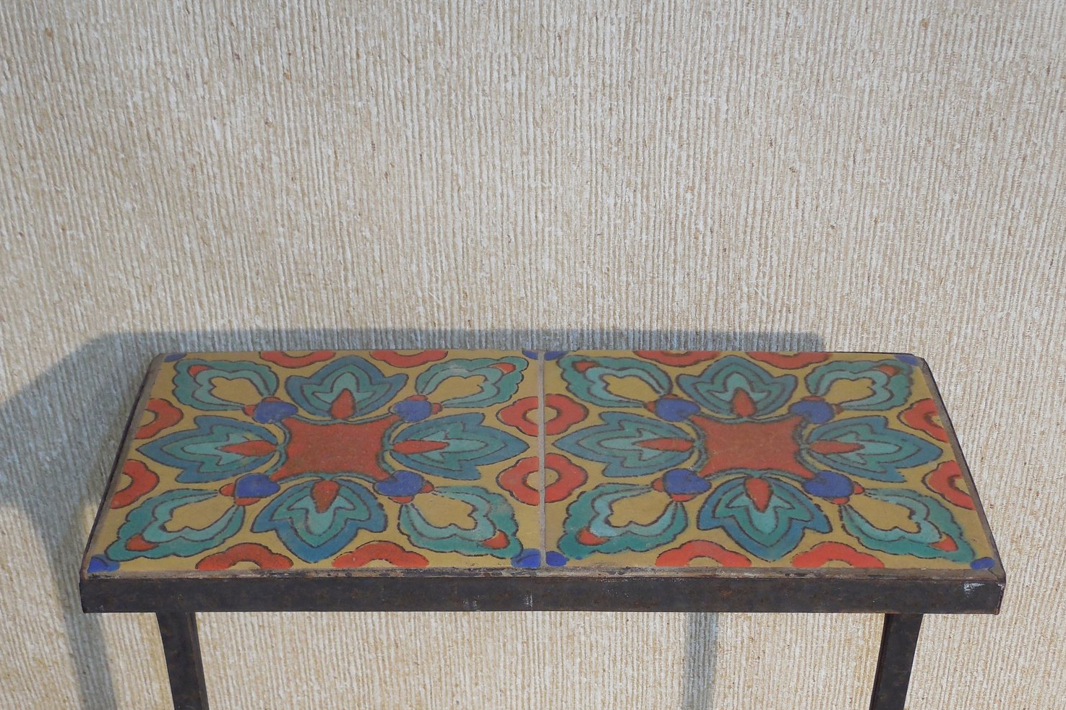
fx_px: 1628
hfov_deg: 36.2
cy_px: 628
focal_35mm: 55
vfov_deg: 24.0
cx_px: 541
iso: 220
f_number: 3.8
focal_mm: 7
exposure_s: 1/30
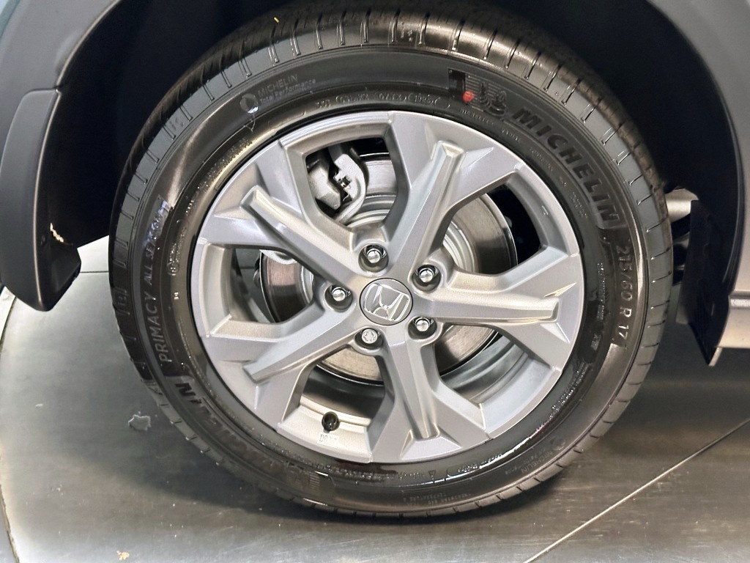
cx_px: 375
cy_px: 282
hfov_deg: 39.7
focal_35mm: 48
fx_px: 1040
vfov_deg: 30.3
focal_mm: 6.86
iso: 500
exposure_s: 1/30
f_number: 1.78
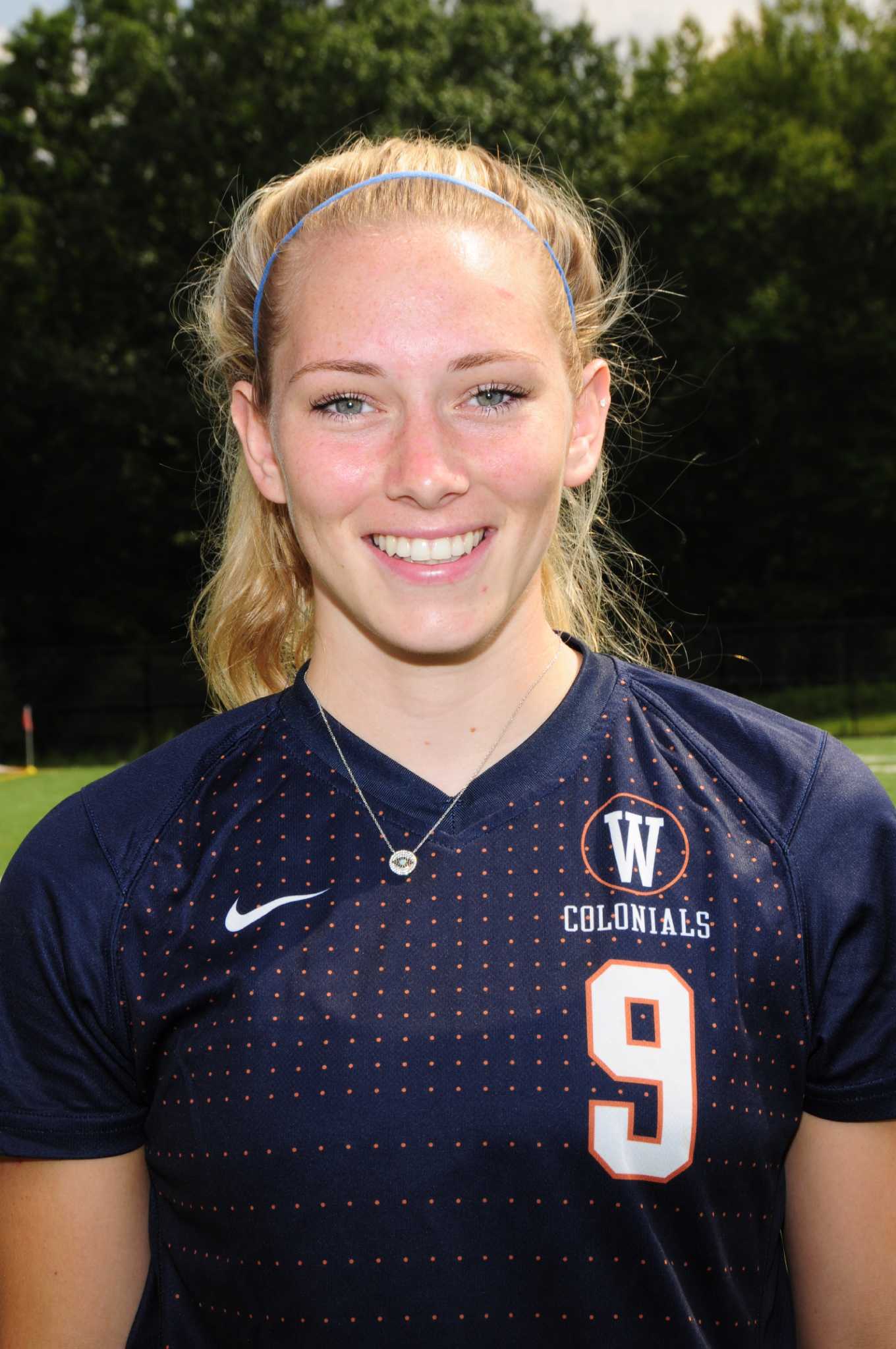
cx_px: 448
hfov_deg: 13.0
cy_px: 674
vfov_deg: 19.5
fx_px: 3930
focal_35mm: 105
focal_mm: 70
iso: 200
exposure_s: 1/125
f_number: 16
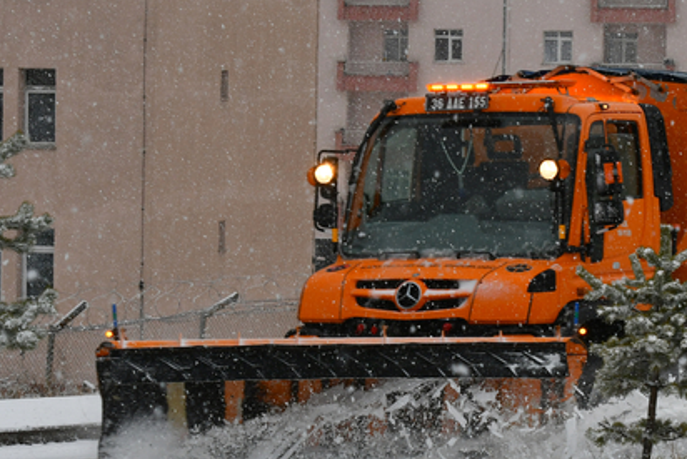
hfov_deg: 10.8
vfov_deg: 7.2
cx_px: 457
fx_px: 3646
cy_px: 282
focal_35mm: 191
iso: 400
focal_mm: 70
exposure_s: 1/320
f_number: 9
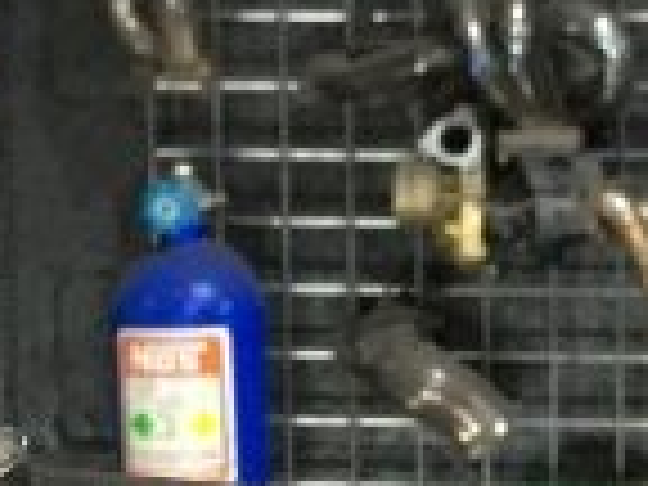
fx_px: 3856
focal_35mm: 206
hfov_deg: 9.6
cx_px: 450
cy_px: 774
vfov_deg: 7.1
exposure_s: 1/15
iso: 200
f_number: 2.2
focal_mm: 4.15
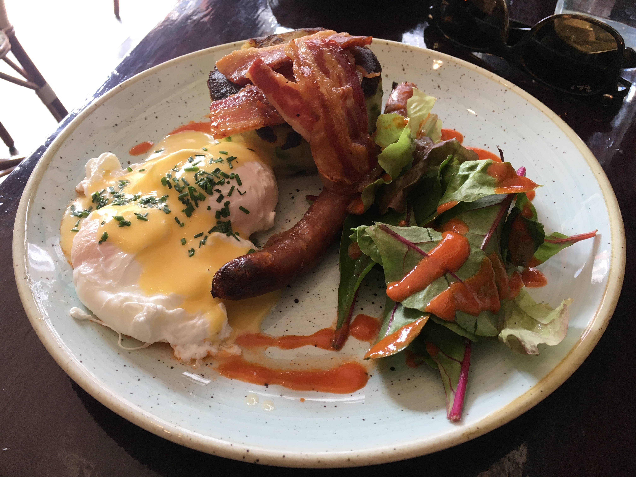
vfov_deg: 48.2
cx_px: 318
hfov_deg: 61.7
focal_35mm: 29
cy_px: 238
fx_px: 533
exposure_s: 1/33
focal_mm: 4.15
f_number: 2.2
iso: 40
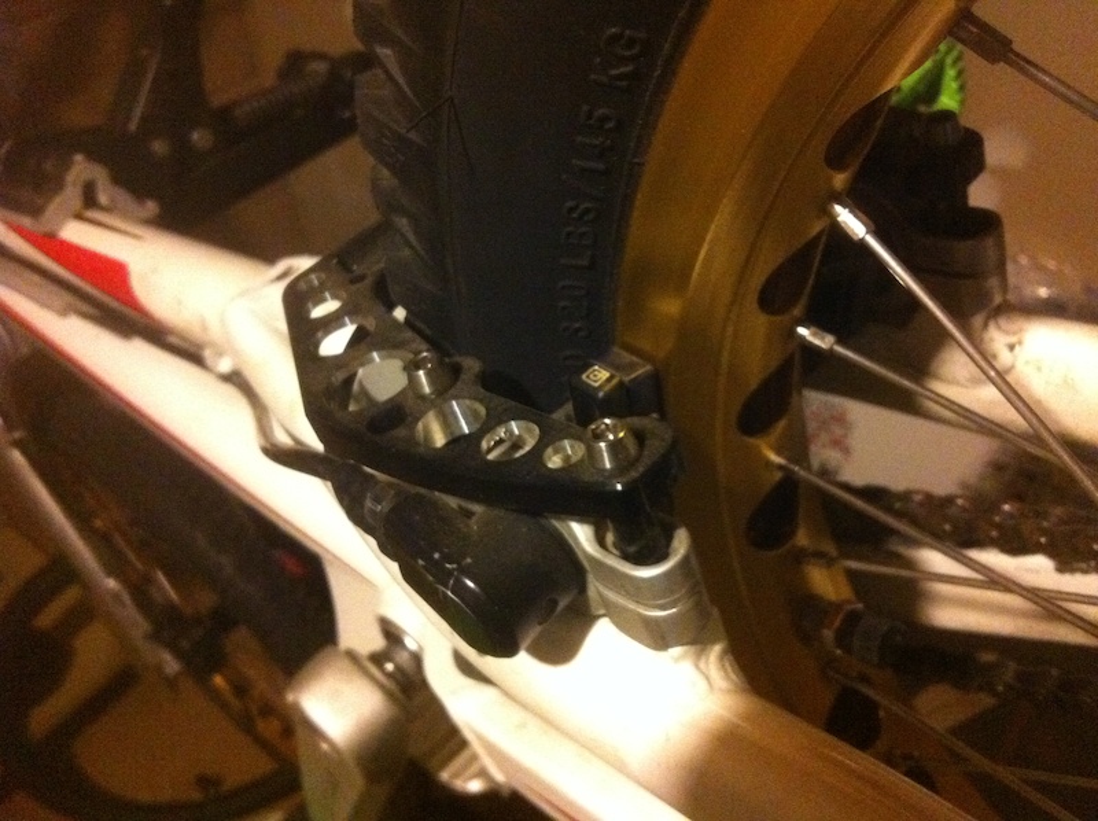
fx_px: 1109
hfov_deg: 52.7
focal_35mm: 35
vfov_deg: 40.6
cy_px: 410
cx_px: 549
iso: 1000
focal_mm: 3.85
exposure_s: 1/15
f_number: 2.8
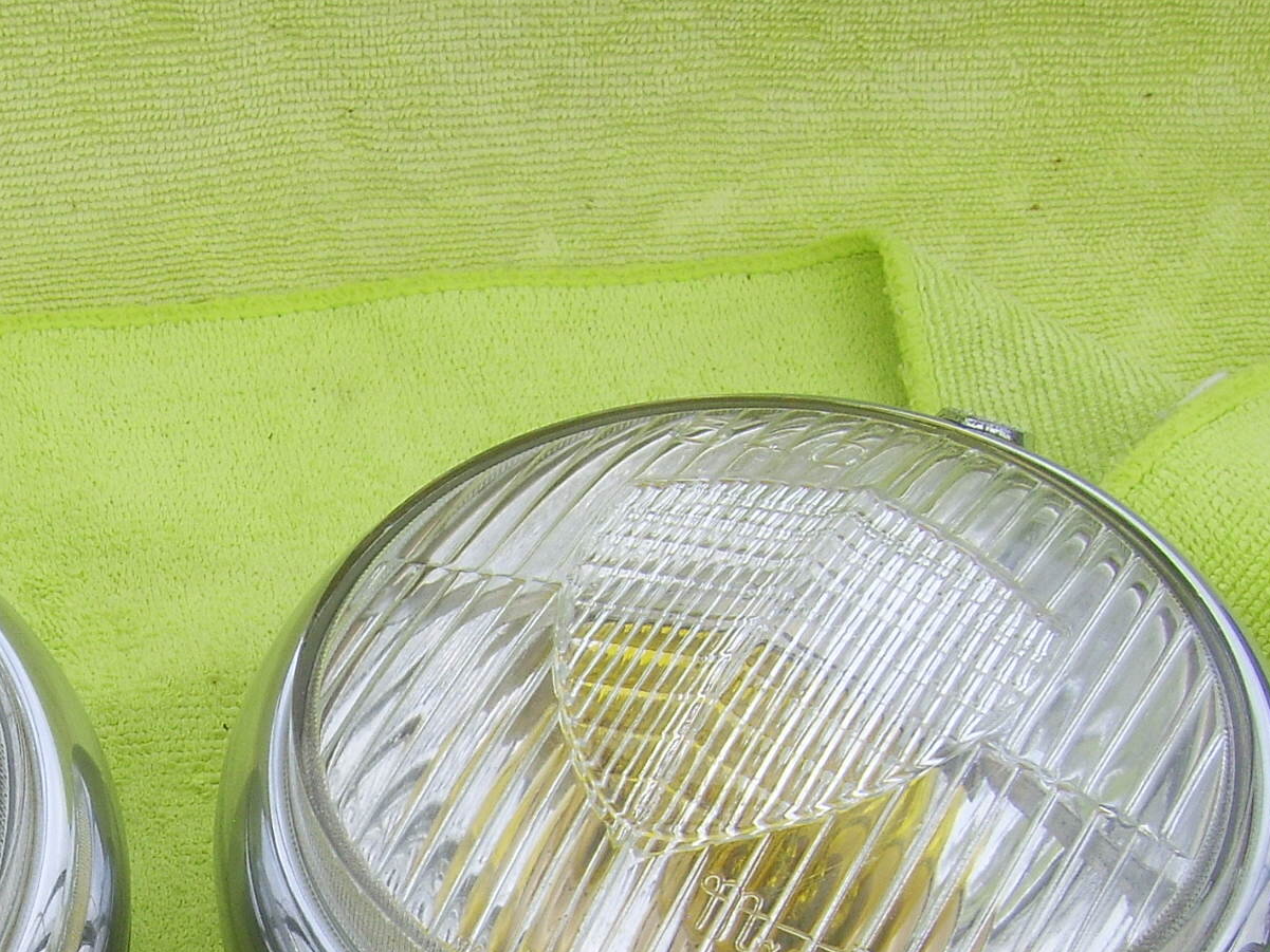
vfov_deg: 17.5
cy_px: 975
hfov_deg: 23.2
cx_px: 100
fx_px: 3009
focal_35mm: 82
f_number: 5.1
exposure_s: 1/80
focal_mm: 7.8
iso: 50
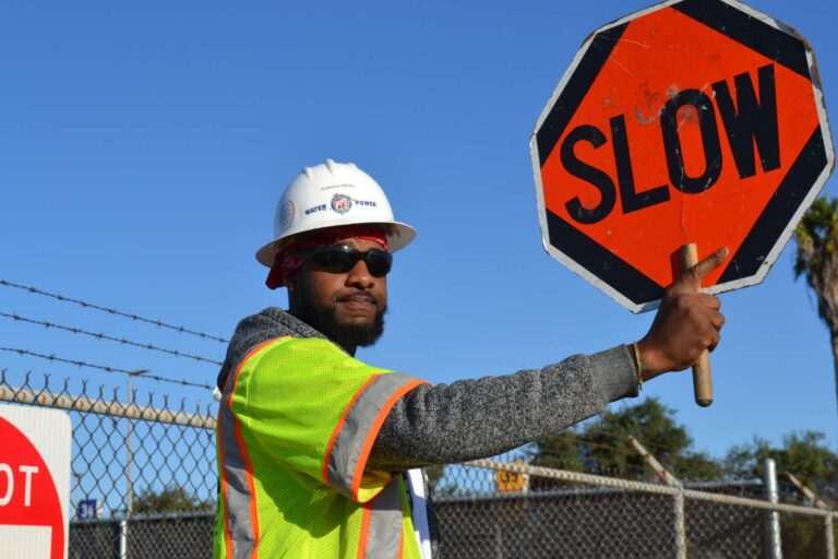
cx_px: 419
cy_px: 280
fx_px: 1327
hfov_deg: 35.1
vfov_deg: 23.8
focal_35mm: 57
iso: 100
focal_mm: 38
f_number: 8
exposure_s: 1/250
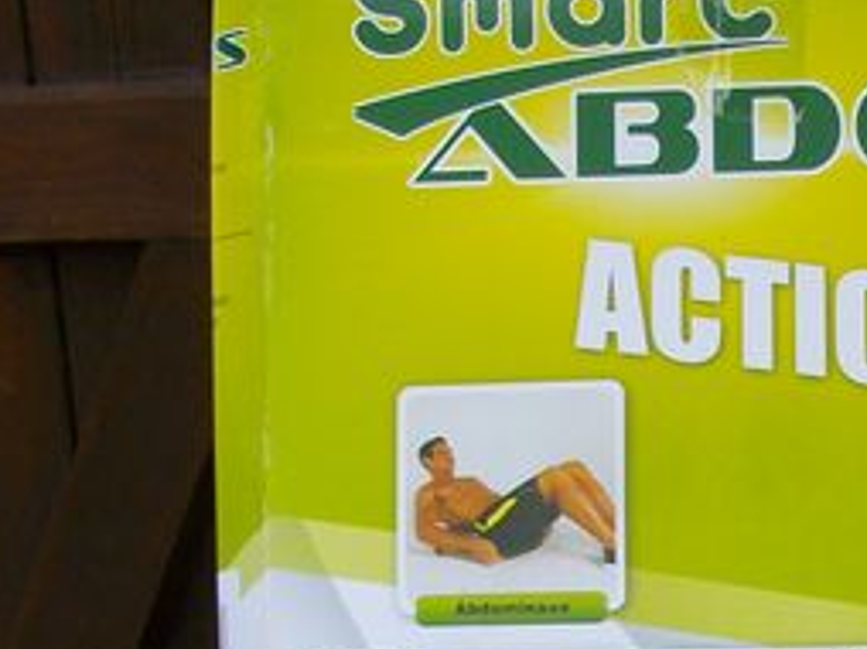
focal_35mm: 134
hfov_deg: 14.6
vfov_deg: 10.6
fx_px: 3353
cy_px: 1025
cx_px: 748
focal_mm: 5.7
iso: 80
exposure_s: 1/408
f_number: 2.9
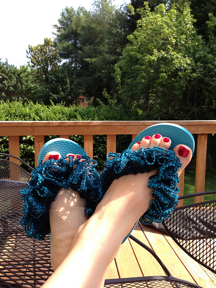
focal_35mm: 33
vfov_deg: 55.4
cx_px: 108
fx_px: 275
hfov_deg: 42.9
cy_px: 144
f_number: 2.4
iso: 50
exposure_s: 1/407
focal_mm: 4.13
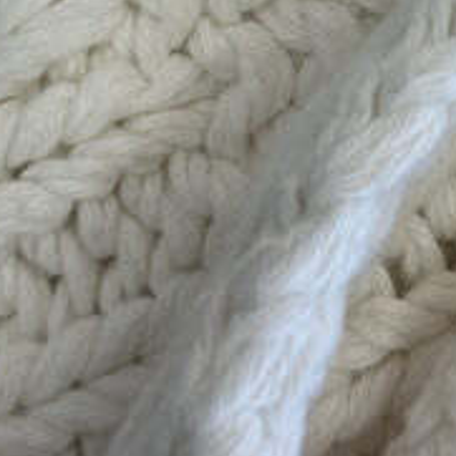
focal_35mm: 132
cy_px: -83
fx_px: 1967
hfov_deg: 13.1
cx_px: 440
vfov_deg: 12.9
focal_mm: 6.76
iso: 80
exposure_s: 1/120
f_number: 1.78
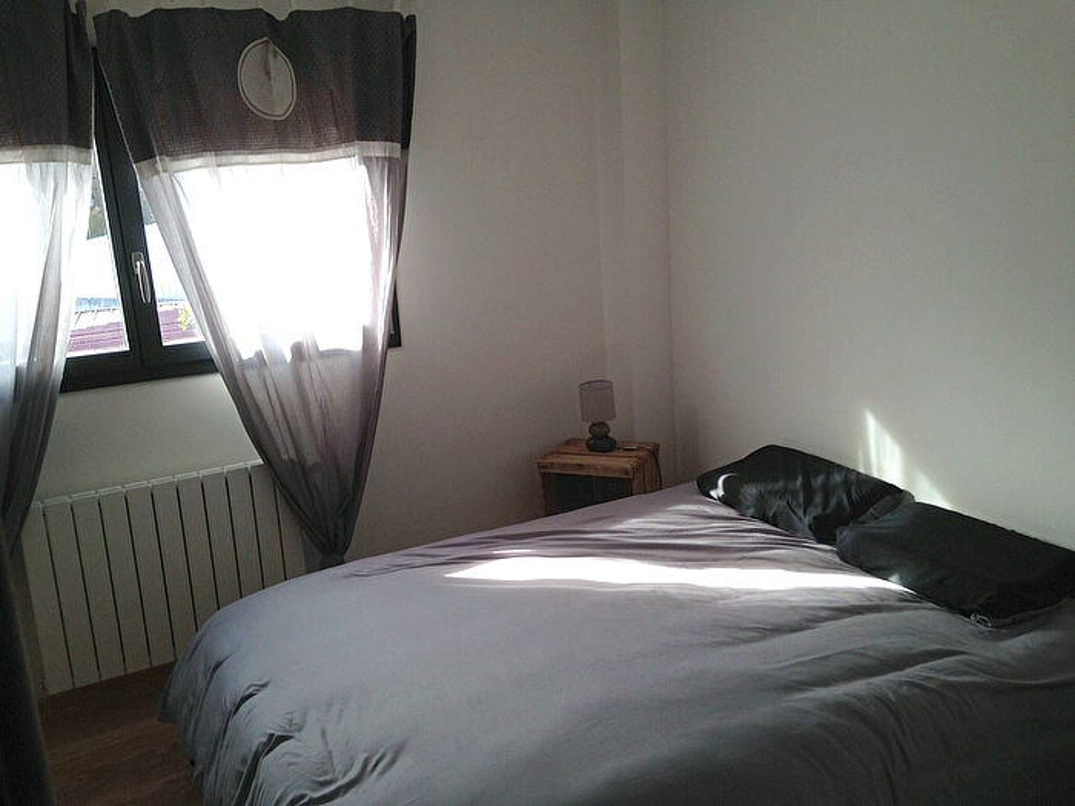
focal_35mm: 33
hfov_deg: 55.4
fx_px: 1025
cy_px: 403
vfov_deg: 42.9
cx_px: 538
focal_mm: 4.12
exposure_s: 1/120
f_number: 2.4
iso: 50
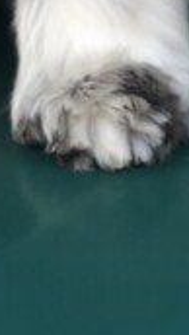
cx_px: 107
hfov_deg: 3.1
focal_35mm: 389
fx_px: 3459
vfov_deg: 5.2
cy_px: -701
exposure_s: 1/152
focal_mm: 6.6
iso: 20
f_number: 2.8
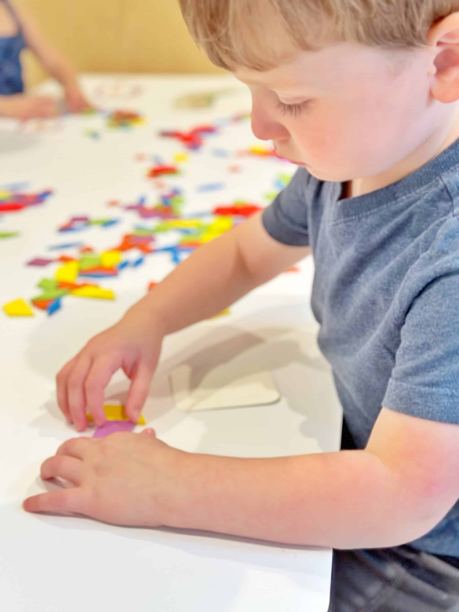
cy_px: 306
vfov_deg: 39.7
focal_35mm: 48
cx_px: 230
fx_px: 849
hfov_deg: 30.3
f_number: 1.78
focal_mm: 6.86
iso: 320
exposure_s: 1/60
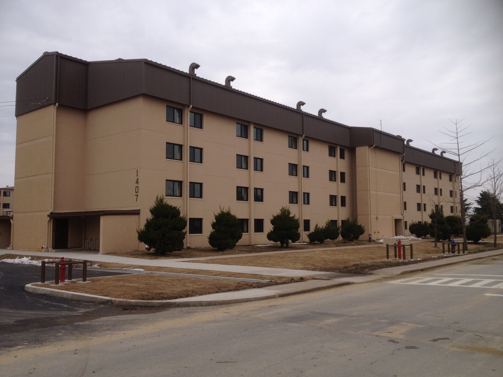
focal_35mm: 35
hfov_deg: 52.6
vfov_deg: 40.7
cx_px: 252
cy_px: 188
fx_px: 509
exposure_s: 1/708
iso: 50
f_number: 2.4
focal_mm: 4.28
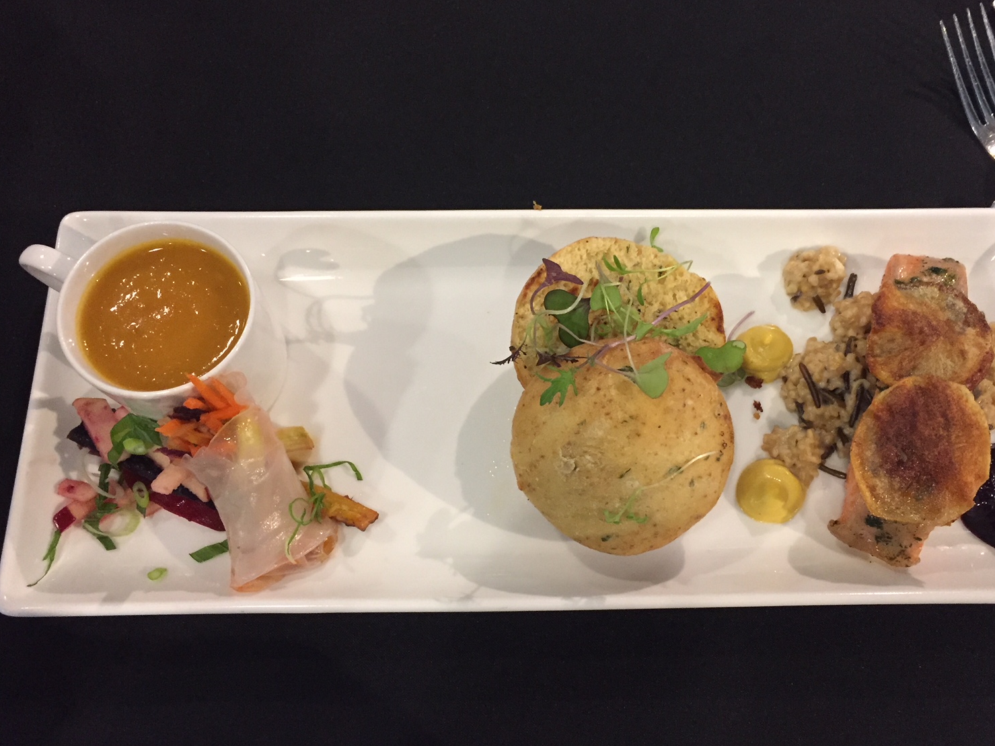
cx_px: 542
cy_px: 369
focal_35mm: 32
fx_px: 920
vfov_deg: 44.2
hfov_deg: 56.7
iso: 250
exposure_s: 1/20
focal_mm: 4.15
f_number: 2.2
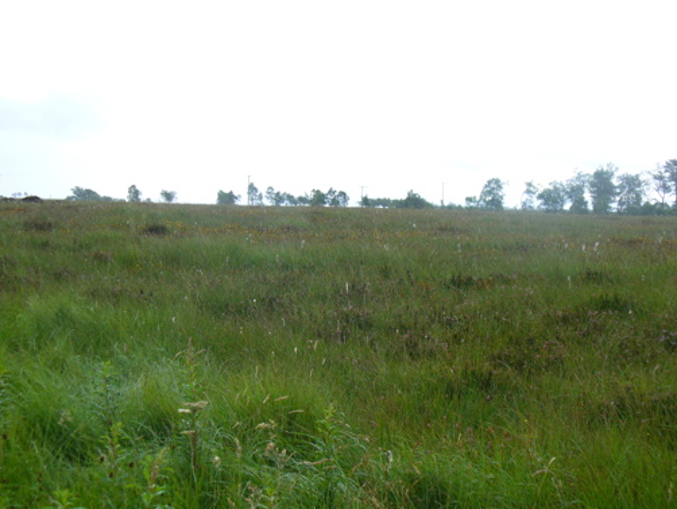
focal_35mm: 71
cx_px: 345
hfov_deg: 27.4
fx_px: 1389
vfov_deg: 20.7
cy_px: 252
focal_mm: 11.4
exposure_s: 1/400
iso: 80
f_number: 3.2
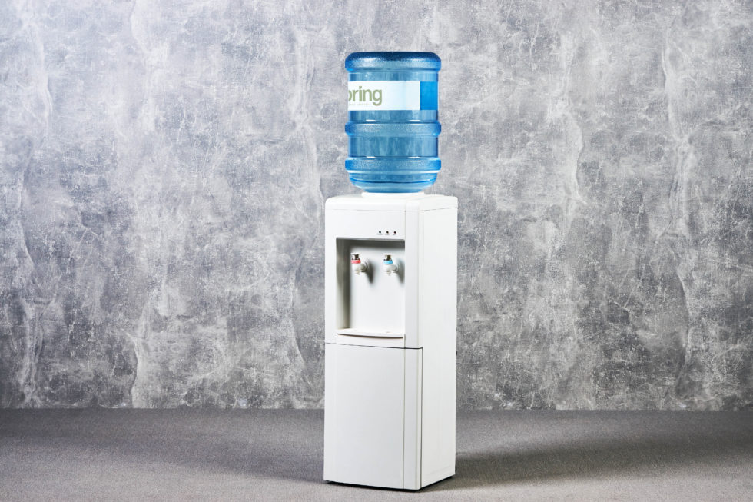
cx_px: 376
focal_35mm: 90
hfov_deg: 22.6
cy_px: 251
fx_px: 1882
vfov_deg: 15.2
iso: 100
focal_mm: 60
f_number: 7.1
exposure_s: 1/125
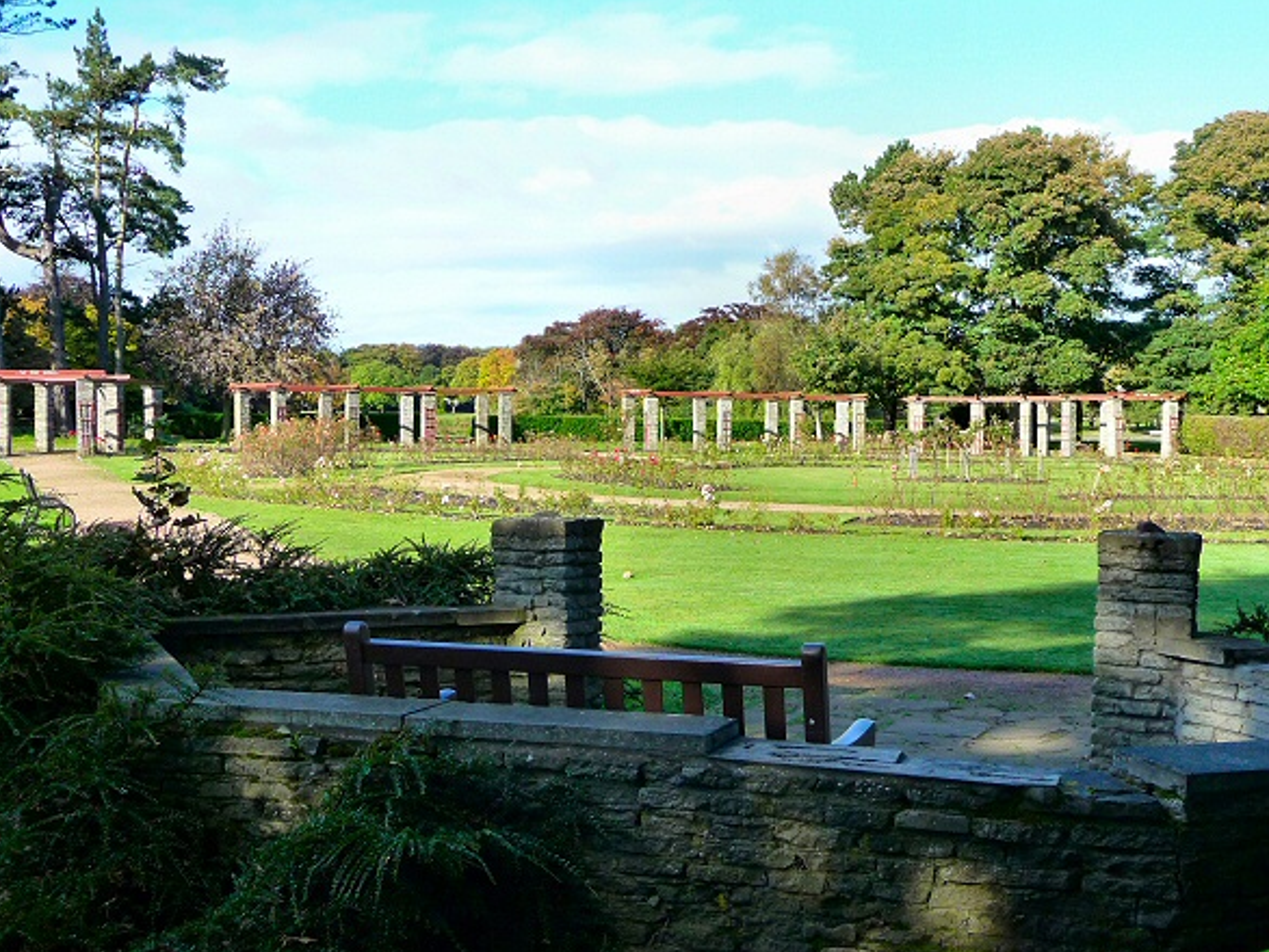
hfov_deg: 42.9
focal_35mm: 44
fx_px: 1614
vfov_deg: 32.9
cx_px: 641
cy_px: 480
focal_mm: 7.1
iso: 160
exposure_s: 1/250
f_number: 4
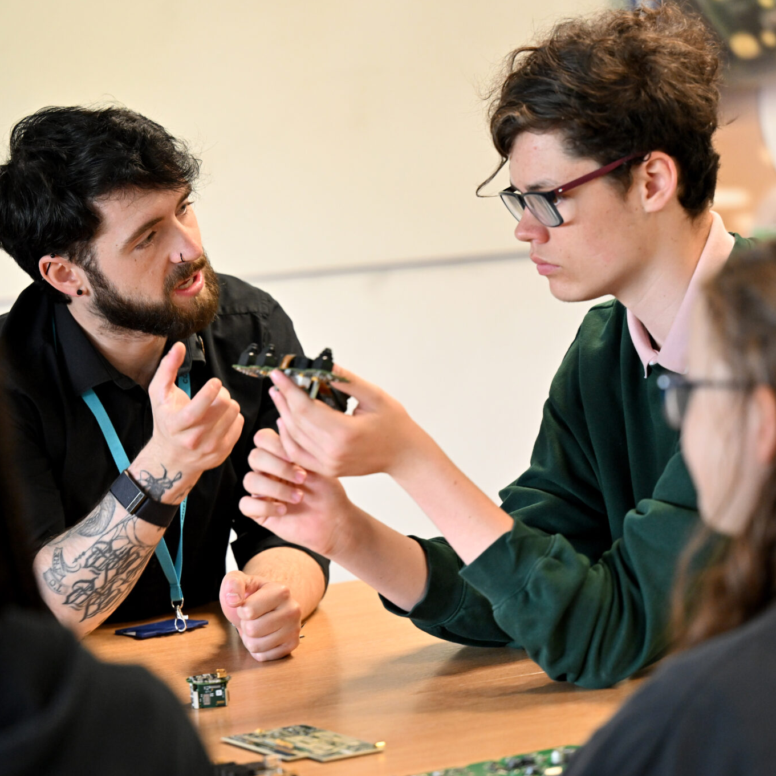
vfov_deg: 13.1
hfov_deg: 13.1
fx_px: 3373
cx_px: 367
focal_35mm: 133
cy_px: 388
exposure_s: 1/200
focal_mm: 104
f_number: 2.8
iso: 2000
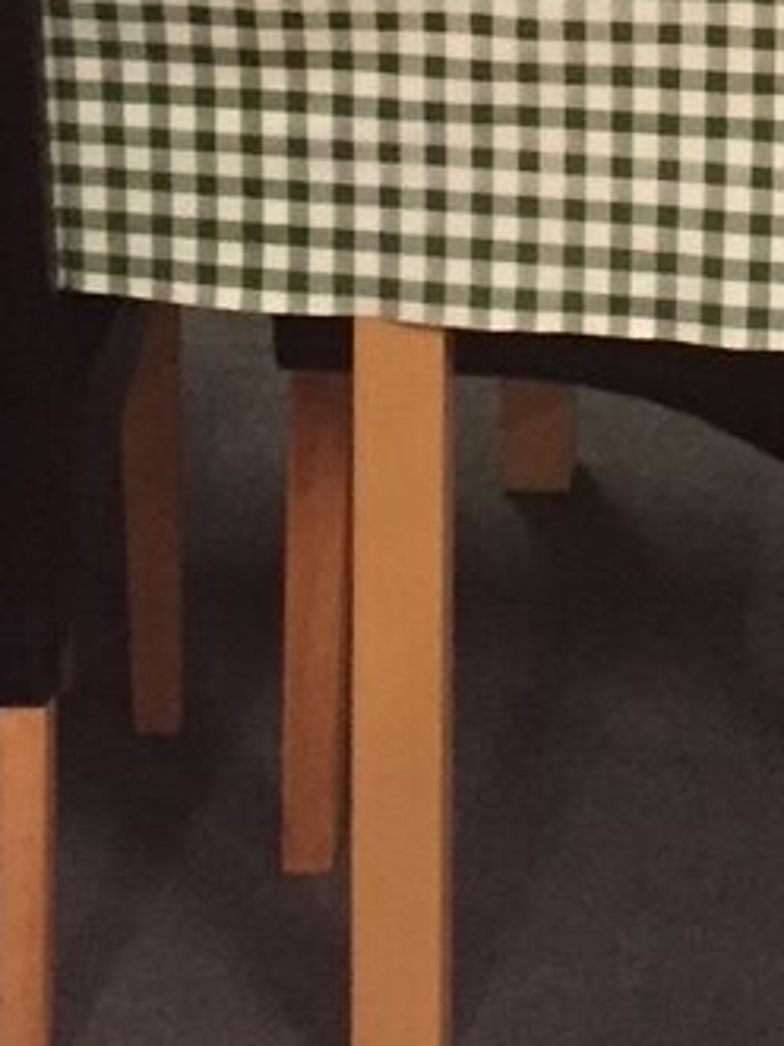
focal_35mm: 143
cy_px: -995
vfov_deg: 12.3
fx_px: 4321
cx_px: 797
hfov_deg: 10.3
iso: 250
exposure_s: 1/25
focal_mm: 4.15
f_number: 2.2
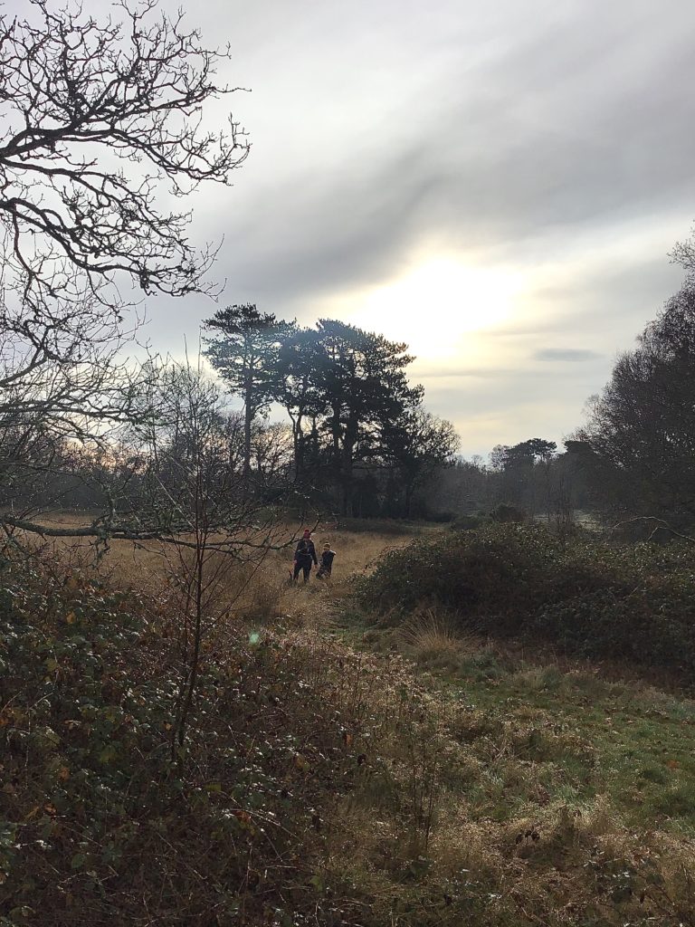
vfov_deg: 58.4
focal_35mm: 31
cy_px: 464
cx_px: 348
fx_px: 830
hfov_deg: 45.4
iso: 25
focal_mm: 3.3
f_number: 2.4
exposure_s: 1/1359
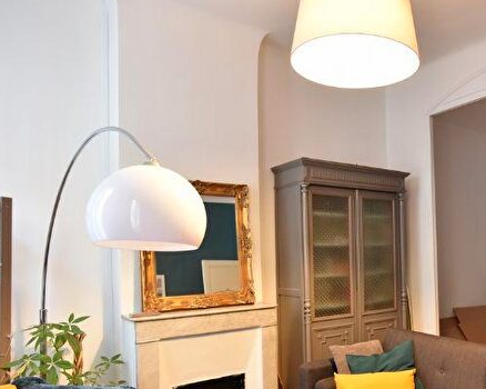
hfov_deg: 55.5
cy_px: 244
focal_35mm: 30
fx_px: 431
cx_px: 374
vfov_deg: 48.0
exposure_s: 1/60
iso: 1250
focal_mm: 20
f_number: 2.8
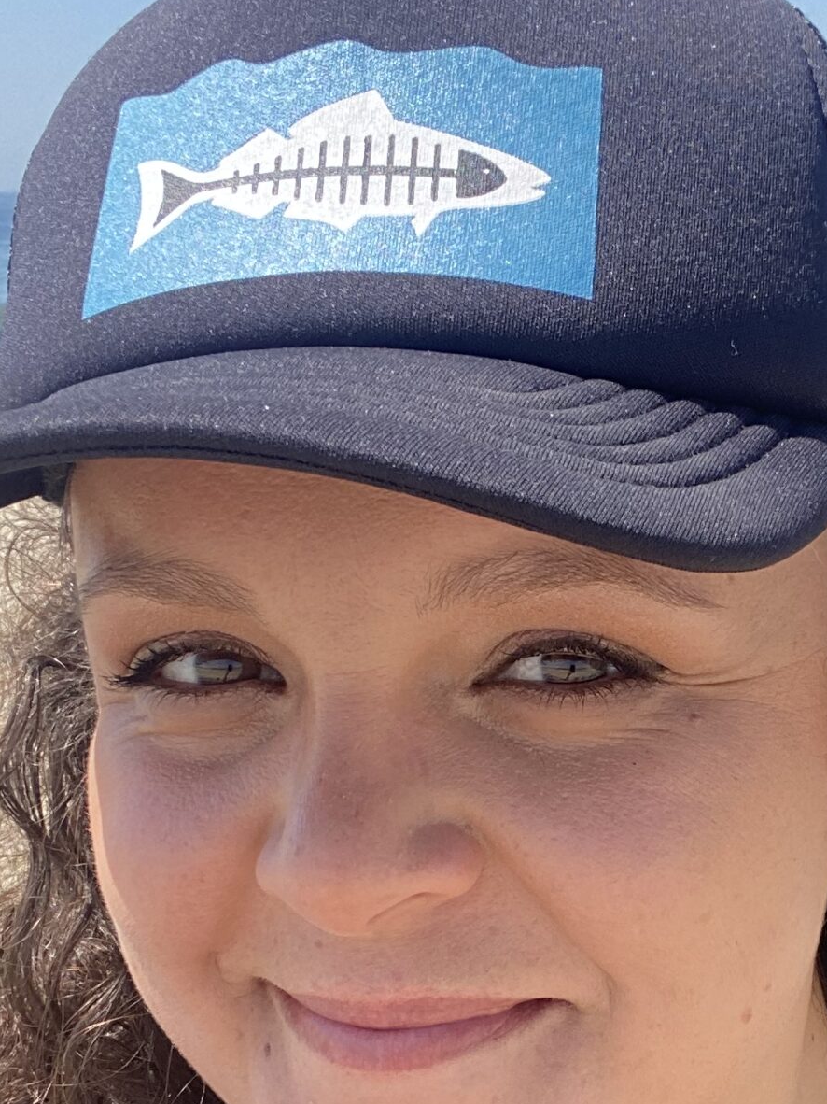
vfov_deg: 29.2
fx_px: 2071
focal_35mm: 65
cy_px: 870
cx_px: 745
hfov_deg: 22.1
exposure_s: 1/443
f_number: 2.2
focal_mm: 2.71
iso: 25
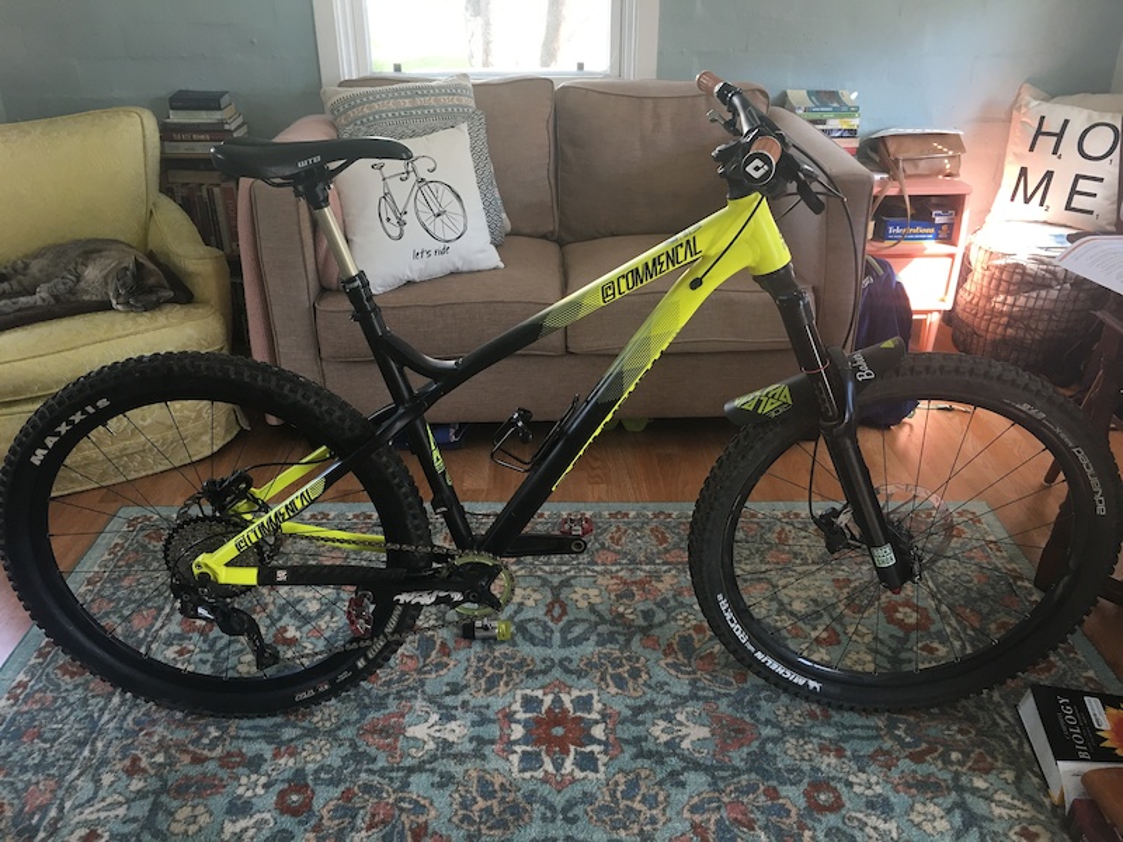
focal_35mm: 29
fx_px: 941
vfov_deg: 48.2
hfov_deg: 61.7
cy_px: 421
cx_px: 562
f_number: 2.2
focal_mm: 4.15
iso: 40
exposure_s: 1/30
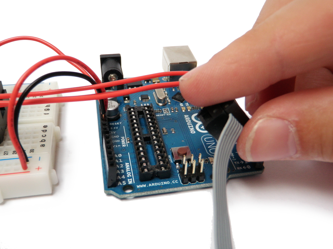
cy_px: 124
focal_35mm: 36
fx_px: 346
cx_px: 166
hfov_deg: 51.4
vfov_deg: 39.7
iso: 100
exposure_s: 1/40
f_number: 4.1
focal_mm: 6.53
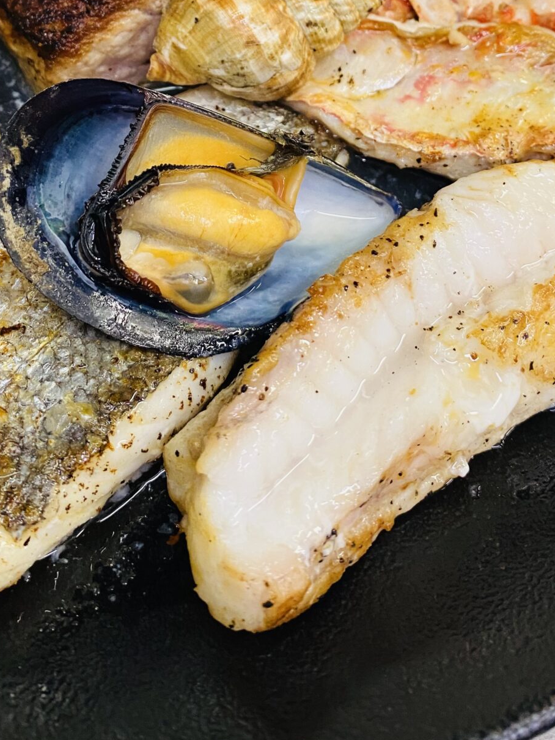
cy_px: 120
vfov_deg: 40.7
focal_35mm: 44
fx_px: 940
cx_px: 218
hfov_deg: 32.8
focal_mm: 4.25
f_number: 1.8
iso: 200
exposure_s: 1/50
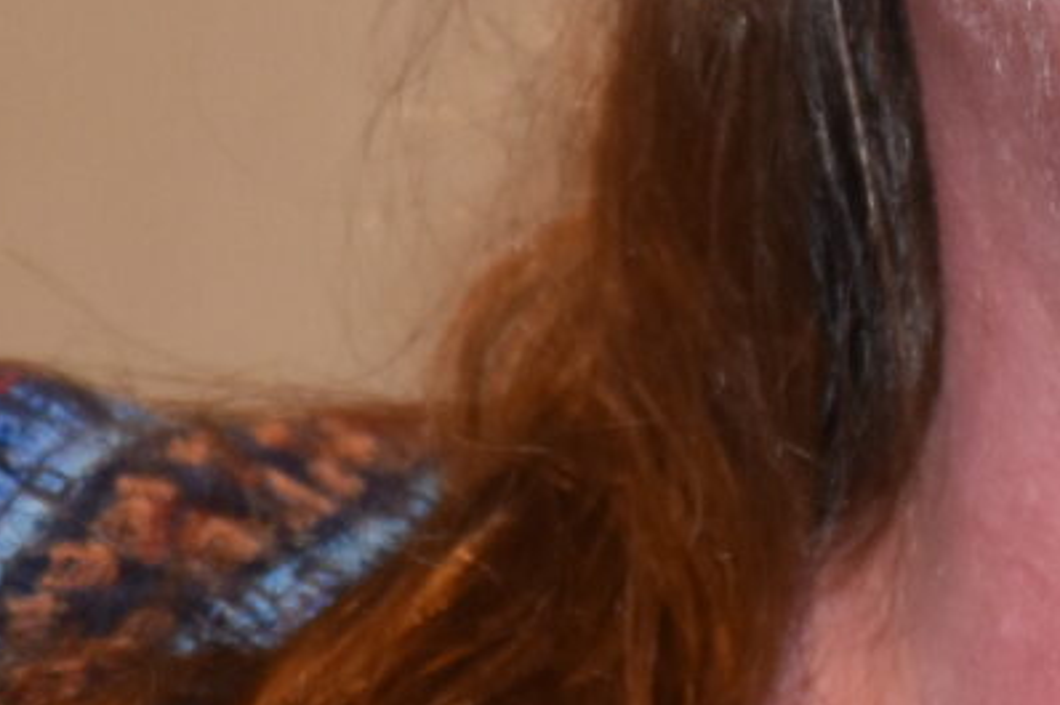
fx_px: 39761
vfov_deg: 1.0
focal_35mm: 1351
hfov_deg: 1.5
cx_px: 1321
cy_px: 25
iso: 640
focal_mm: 140
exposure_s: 1/60
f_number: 5.6
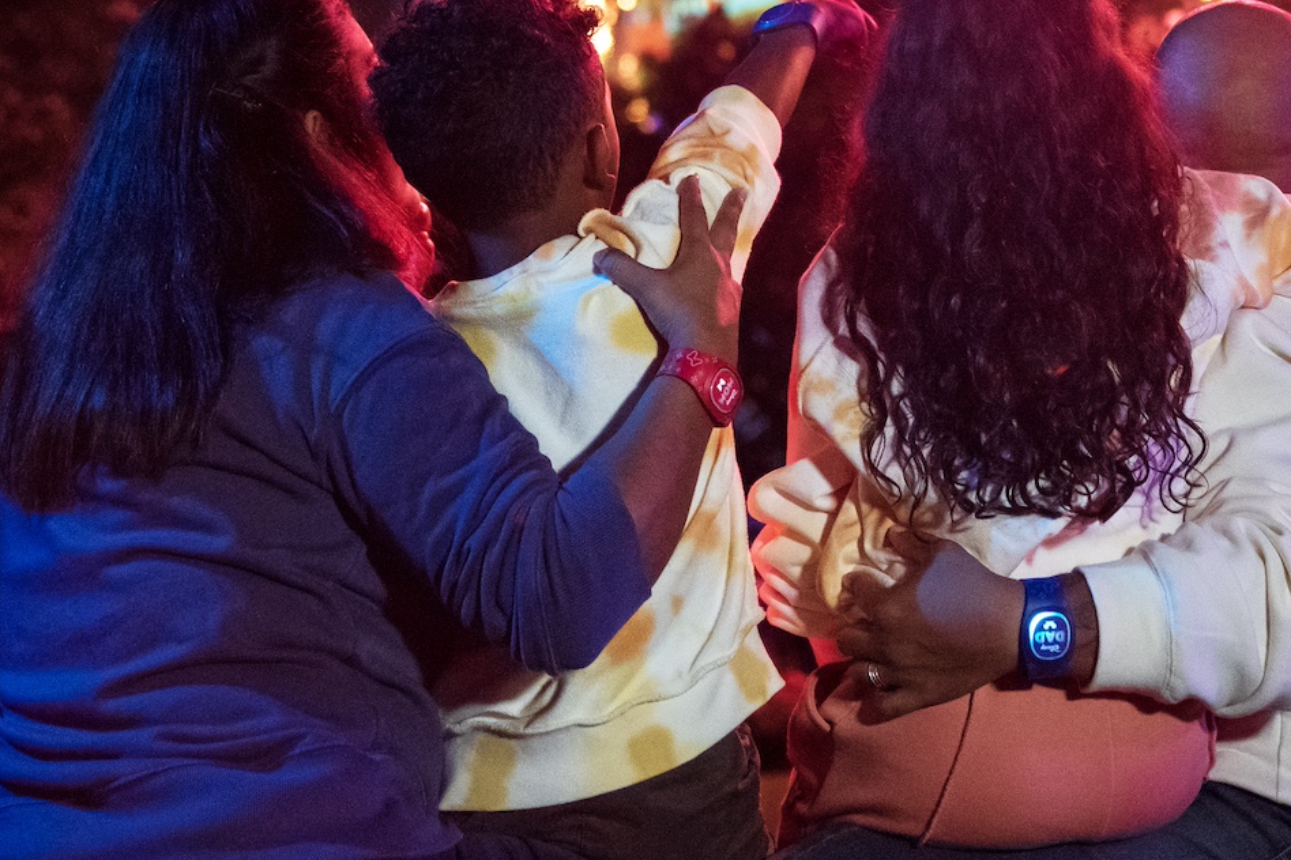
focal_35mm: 79
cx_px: 848
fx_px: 2833
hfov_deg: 25.6
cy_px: 0
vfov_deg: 16.9
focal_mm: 39
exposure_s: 1/125
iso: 12800
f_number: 2.8
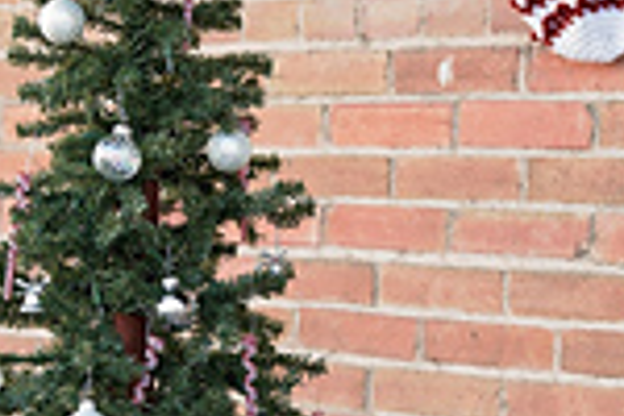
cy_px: 366
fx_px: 2426
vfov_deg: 9.8
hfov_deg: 14.6
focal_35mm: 140
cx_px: 245
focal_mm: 42
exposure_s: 1/200
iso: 125
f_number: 2.8
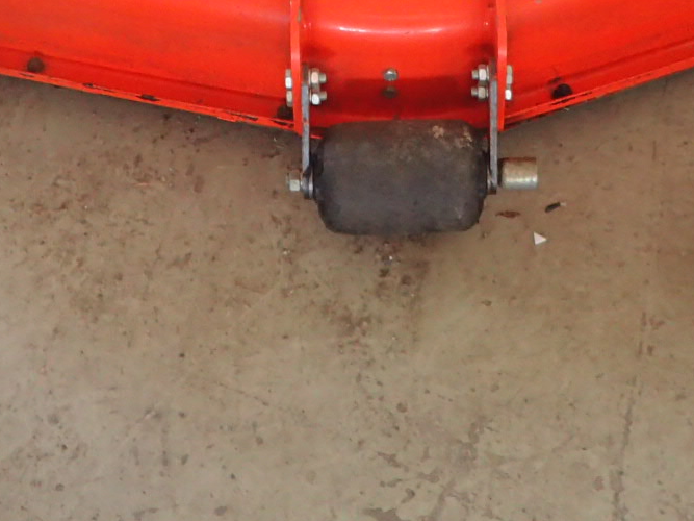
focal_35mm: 72
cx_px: 426
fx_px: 1443
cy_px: -185
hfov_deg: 27.0
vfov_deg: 18.7
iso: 200
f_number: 2
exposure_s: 1/50
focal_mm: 4.5
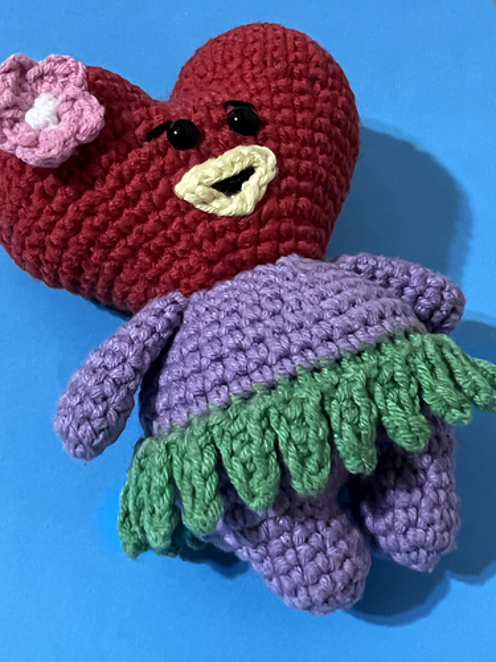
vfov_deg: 46.8
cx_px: 248
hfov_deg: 36.0
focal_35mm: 40
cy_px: 331
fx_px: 764
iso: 640
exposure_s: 1/50
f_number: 1.8
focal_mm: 1.57
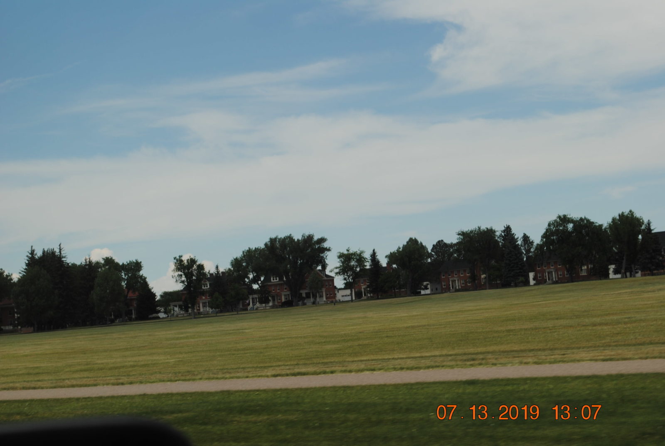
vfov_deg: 16.6
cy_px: 223
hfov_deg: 24.6
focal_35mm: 82
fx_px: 1527
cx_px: 332
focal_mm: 55
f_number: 8
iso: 100
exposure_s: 1/250
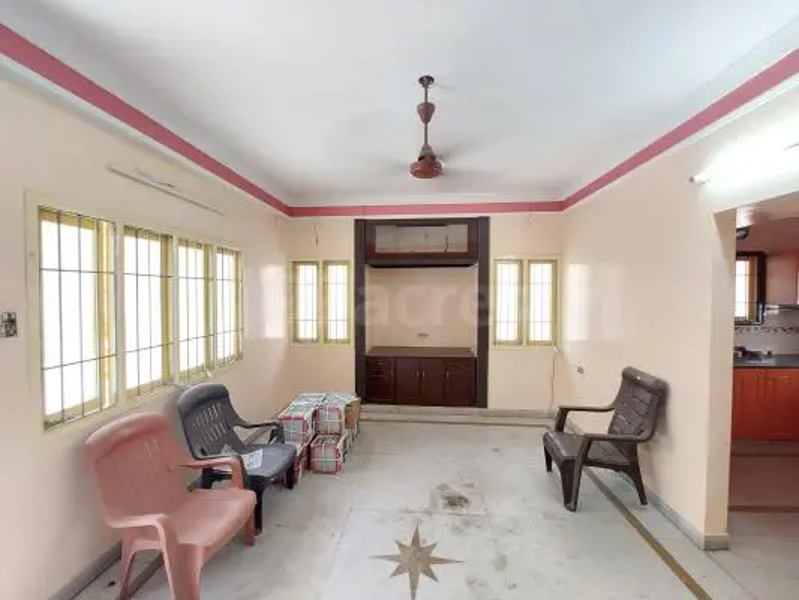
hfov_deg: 106.2
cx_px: 400
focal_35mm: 13
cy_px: 300
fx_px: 300
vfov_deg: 89.9
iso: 200
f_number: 2.2
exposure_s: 1/33
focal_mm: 1.42
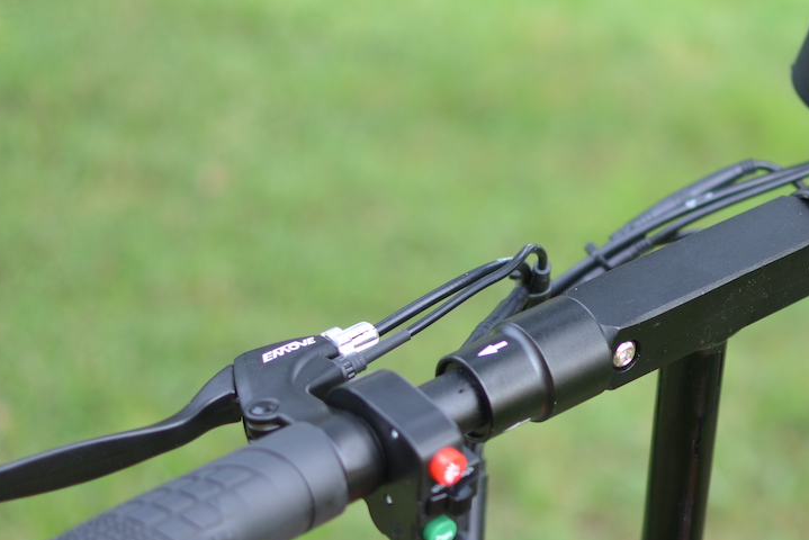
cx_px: 609
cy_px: 286
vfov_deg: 13.4
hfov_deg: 19.9
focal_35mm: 102
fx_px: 2292
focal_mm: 35
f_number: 2
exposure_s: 1/1000
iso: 320
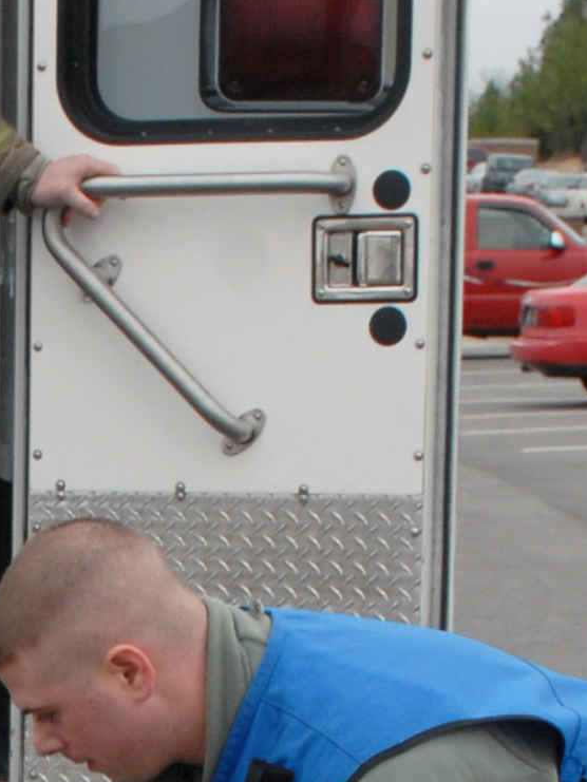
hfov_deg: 8.0
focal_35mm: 181
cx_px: -297
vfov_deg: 10.5
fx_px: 4091
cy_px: 1246
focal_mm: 24
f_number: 8
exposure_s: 1/250
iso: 250
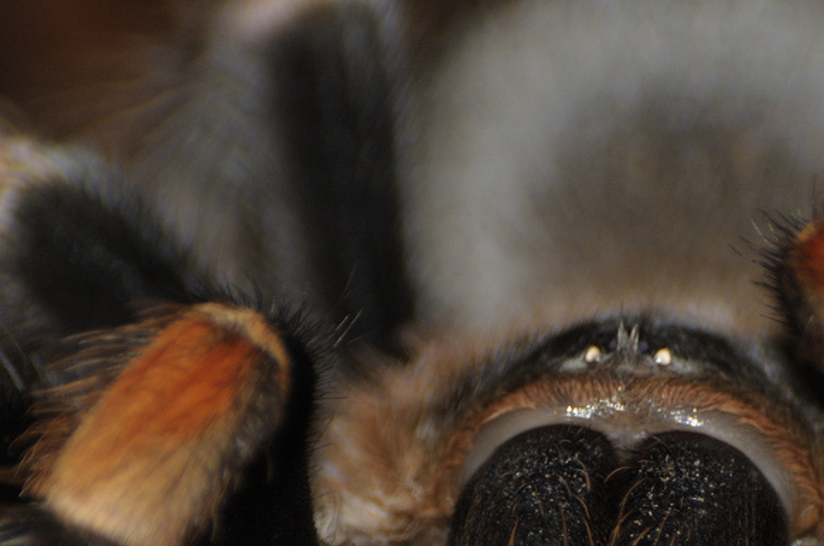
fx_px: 28746
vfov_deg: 1.1
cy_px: 403
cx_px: 646
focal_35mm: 1258
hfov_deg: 1.6
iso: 200
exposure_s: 1/60
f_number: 11
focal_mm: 300
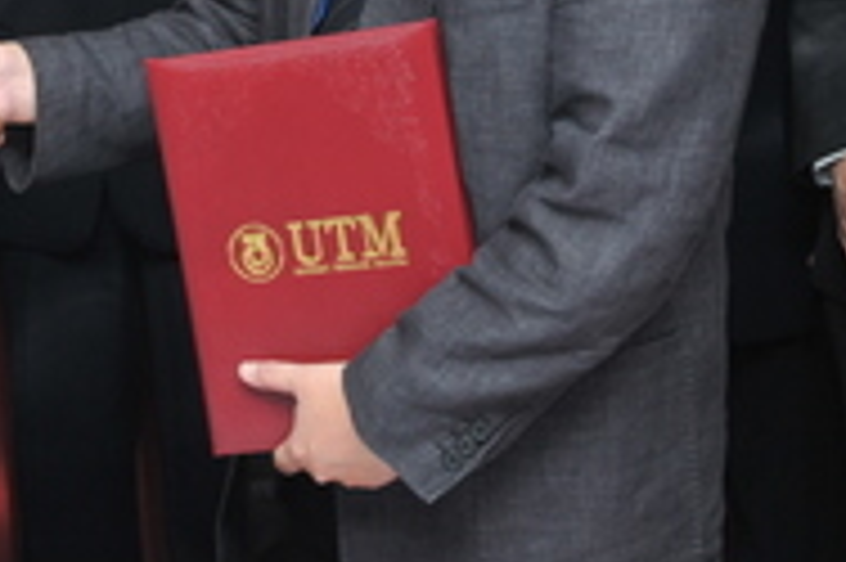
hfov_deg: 17.7
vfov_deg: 11.8
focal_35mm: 114
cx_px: 81
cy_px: -103
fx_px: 2677
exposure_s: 1/60
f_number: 6.3
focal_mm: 26
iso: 400
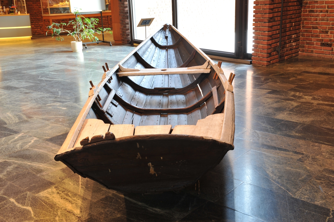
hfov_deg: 44.5
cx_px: 167
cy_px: 111
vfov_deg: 30.5
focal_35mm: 44
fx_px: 408
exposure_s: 1
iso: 250
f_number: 13
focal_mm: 44
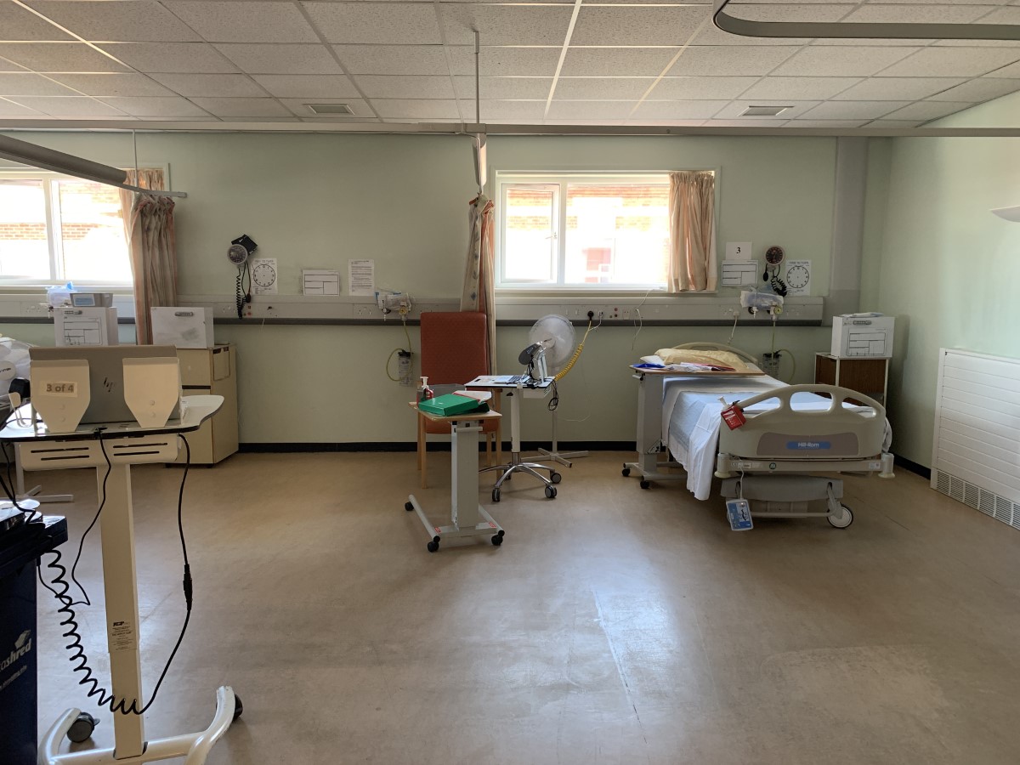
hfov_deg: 67.3
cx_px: 510
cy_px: 382
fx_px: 766
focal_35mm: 26
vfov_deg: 53.1
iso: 125
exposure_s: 1/60
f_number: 1.8
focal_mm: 4.25
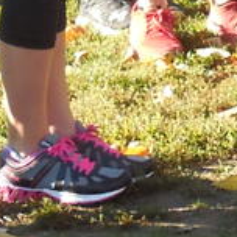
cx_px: 518
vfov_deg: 5.4
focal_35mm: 320
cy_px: -234
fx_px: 2479
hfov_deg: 5.3
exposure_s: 1/125
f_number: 3.9
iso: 125
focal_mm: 7.8
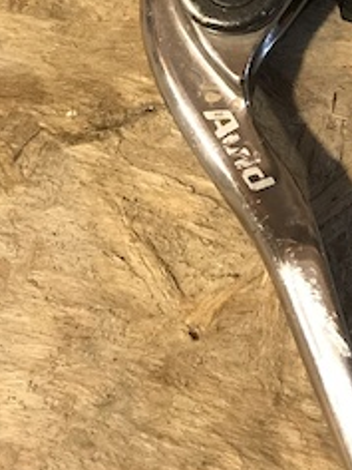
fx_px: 1288
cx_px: 245
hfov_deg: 15.5
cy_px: 16
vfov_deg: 20.1
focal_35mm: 95
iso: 100
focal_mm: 3.99
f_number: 1.8
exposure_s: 1/15
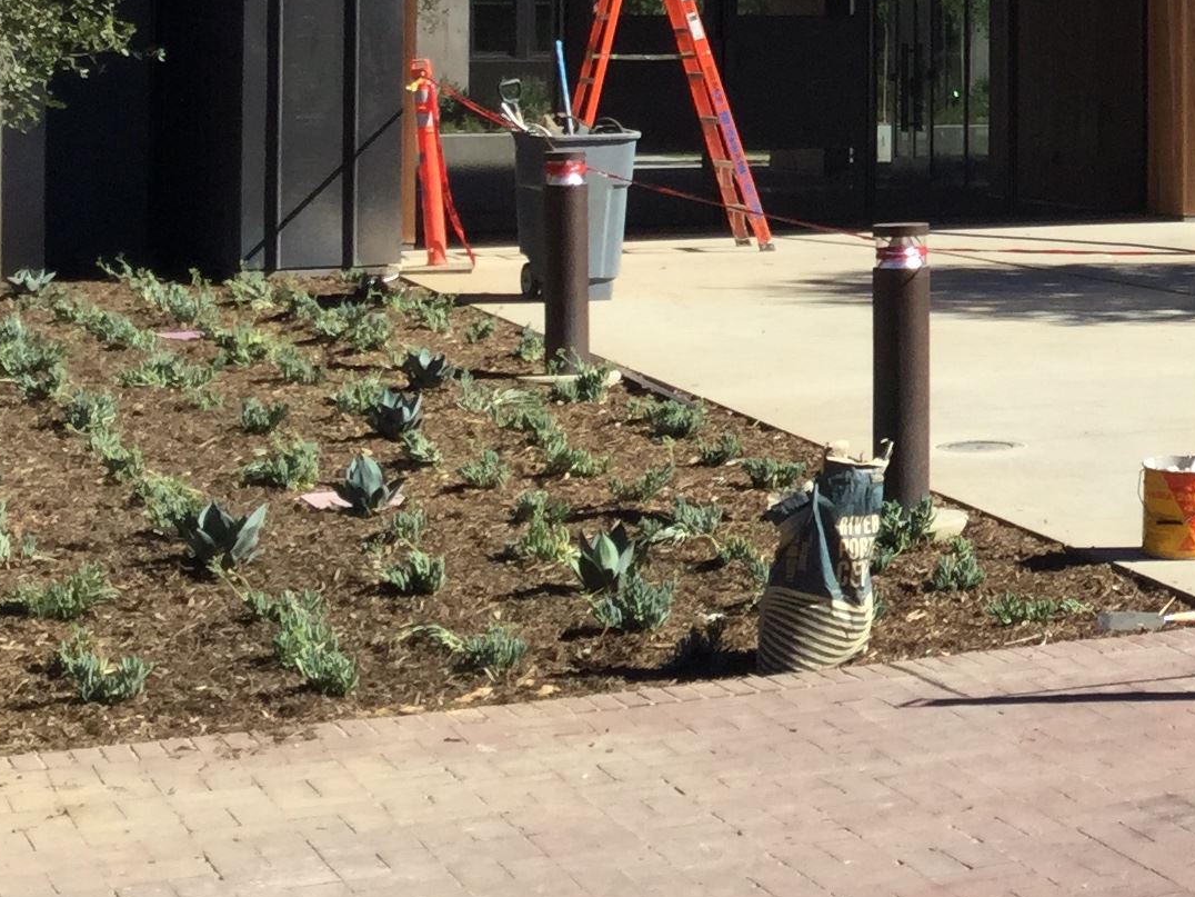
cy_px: -57
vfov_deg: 15.4
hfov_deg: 19.1
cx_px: 1618
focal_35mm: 94
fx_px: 3245
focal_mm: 3.3
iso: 25
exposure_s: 1/806
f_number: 2.4
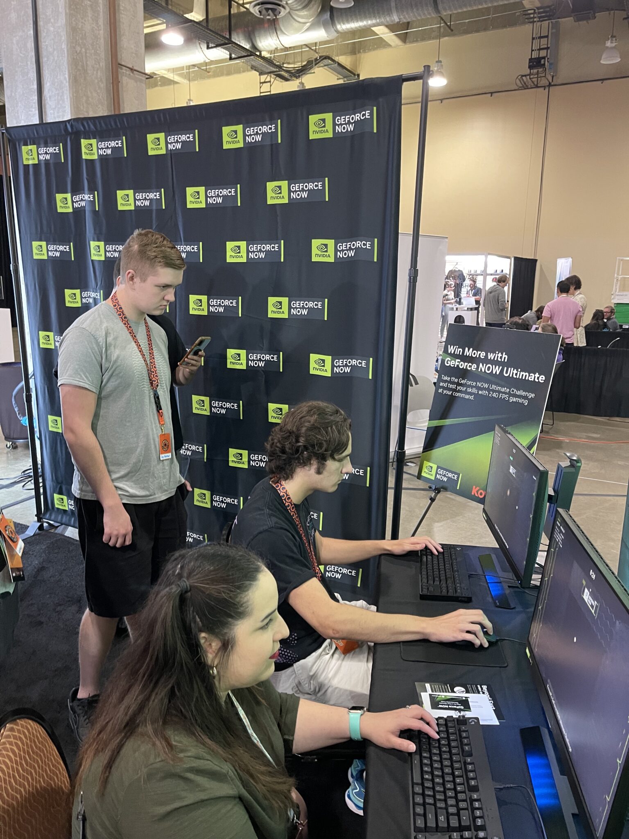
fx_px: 630
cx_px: 314
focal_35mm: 26
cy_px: 420
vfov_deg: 67.3
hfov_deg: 53.1
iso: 400
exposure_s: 1/40
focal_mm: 5.1
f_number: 1.6
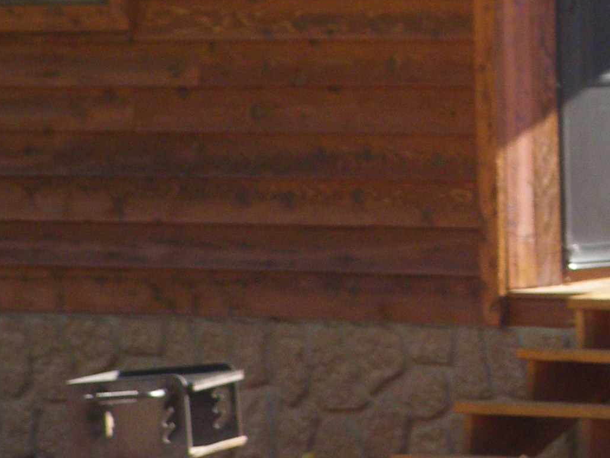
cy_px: -172
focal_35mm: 468
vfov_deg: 3.2
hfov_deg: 4.2
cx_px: 809
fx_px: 8247
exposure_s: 1/160
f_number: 5.4
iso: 160
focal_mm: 26.2
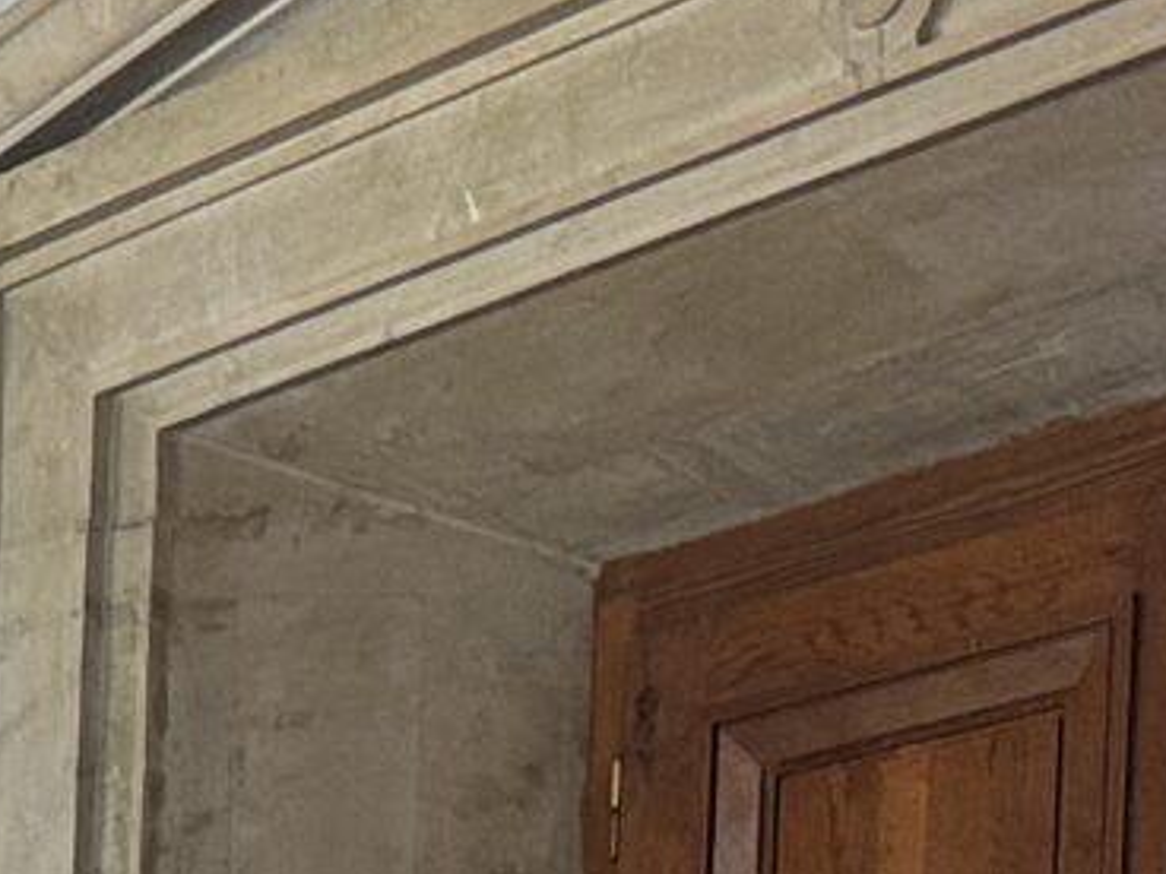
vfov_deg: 8.0
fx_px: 5625
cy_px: 2261
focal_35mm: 167
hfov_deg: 9.0
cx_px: -2585
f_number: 1.78
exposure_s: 1/50
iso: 125
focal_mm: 6.76
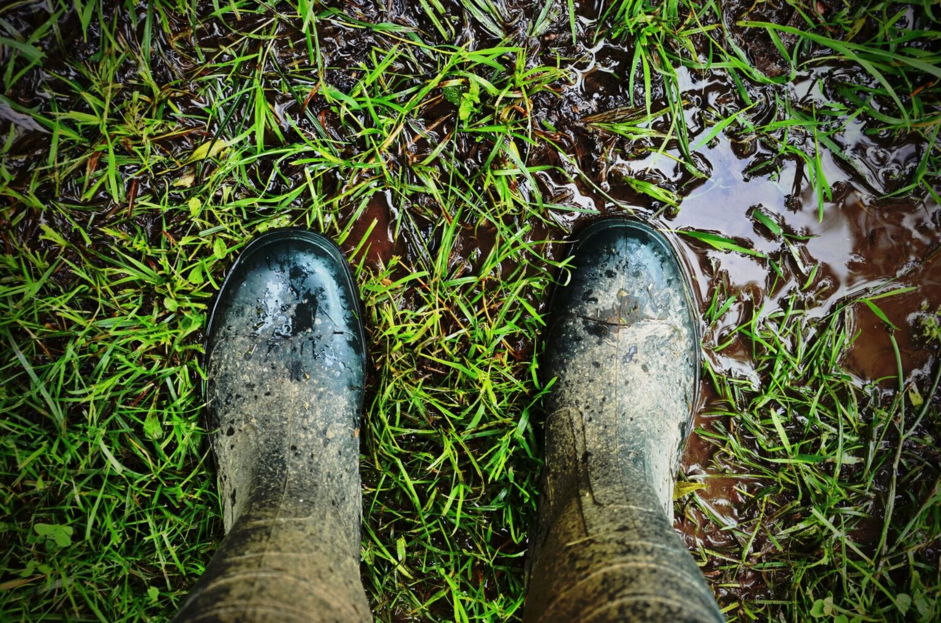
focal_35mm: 63
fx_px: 1643
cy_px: 312
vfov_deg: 21.5
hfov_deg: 32.0
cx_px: 470
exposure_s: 1/80
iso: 160
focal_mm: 42
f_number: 5.6
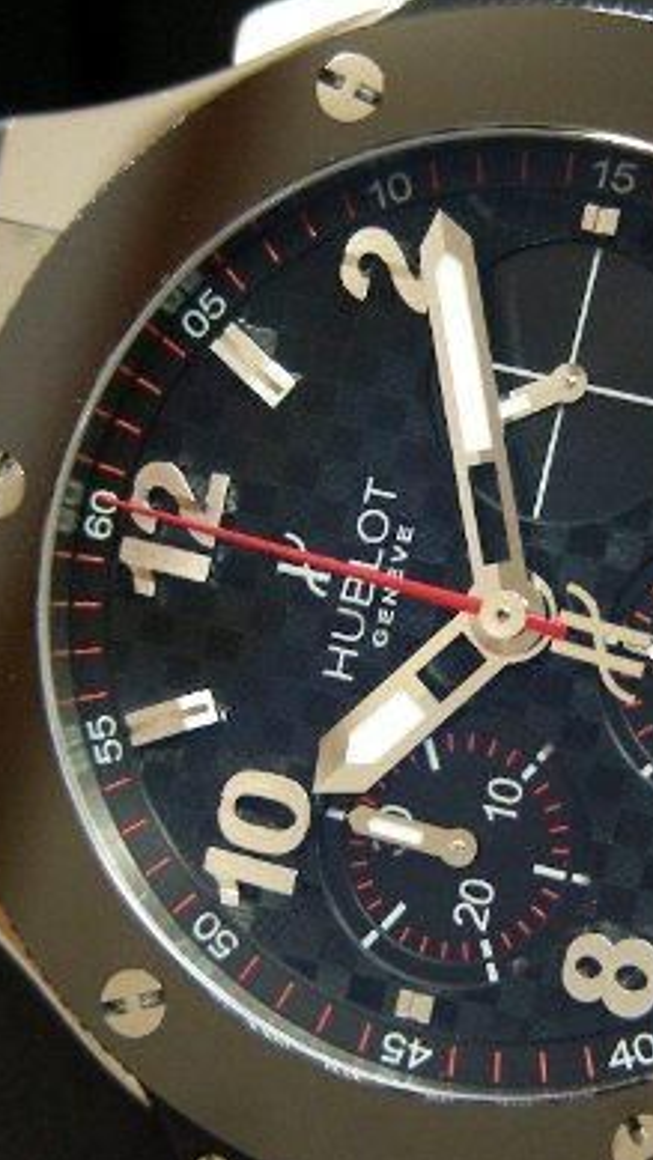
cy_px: 558
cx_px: 549
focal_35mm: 113
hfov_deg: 10.7
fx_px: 3476
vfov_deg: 18.9
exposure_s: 1/19.3
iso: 200
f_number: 3.5
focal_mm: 10.5
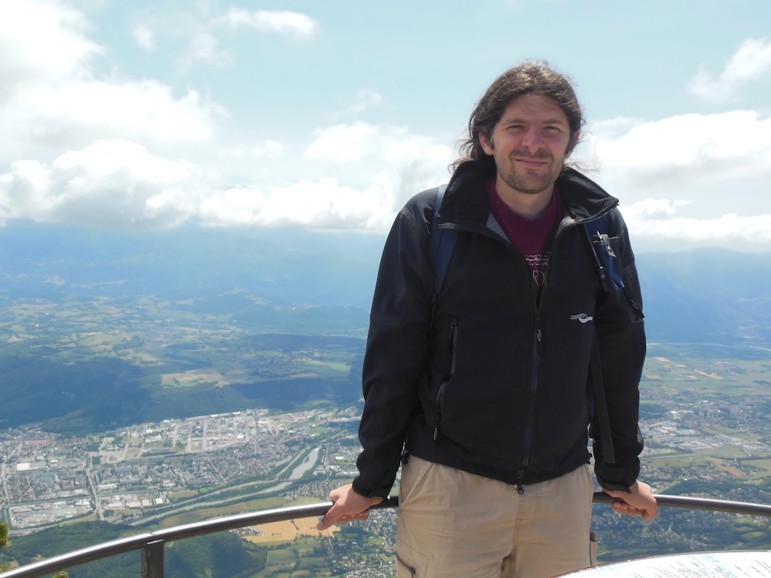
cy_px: 258
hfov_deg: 55.3
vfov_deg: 42.9
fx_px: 735
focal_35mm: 33
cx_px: 412
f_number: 3.3
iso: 125
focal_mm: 5.2
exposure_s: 1/1250
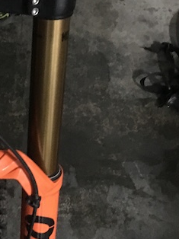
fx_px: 511
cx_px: -24
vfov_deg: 26.3
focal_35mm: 74
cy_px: 126
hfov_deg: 19.0
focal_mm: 4.15
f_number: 2.2
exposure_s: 1/15
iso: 800
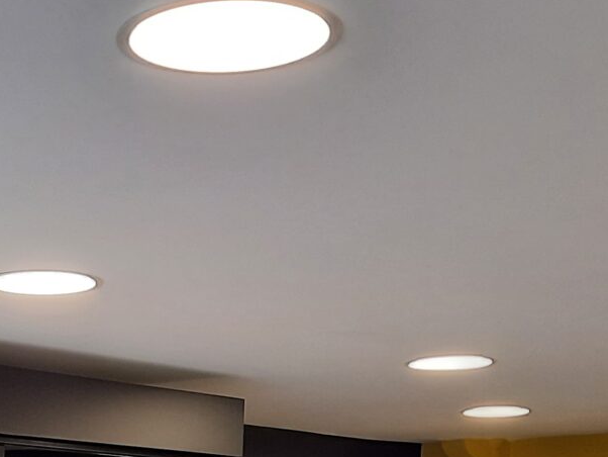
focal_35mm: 85
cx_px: -20
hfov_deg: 22.0
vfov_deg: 15.8
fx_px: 1494
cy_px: 705
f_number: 2
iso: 80
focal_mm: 4.6
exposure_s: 1/50
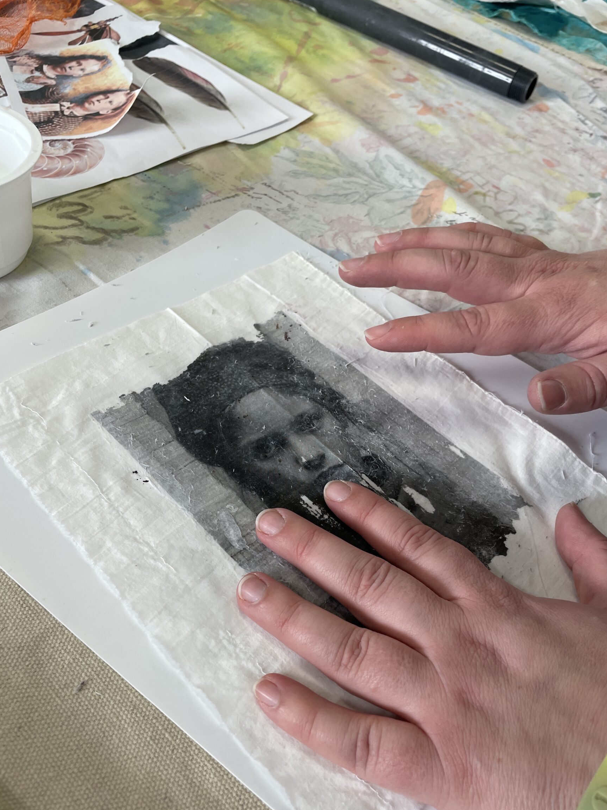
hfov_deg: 48.1
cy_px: 439
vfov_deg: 61.6
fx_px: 678
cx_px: 335
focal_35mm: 29
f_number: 1.6
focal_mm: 4.2
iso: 64
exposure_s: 1/120
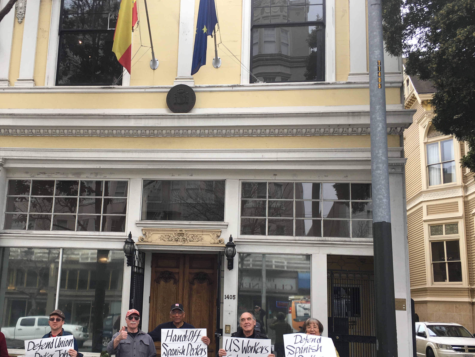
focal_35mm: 37
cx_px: 184
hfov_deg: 49.7
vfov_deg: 38.5
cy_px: 211
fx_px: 508
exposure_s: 1/396
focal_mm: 4.15
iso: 25
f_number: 2.2
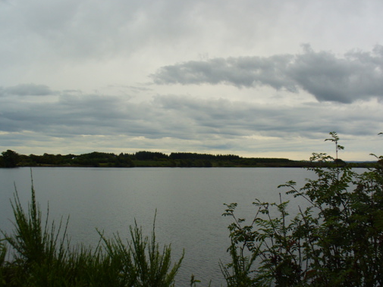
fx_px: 476
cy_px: 143
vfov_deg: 33.6
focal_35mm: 43
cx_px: 195
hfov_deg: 43.8
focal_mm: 7
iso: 80
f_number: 5.8
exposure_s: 1/160
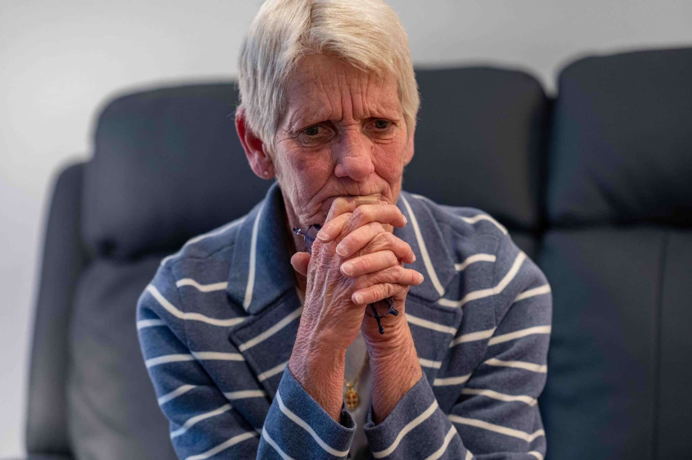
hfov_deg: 14.2
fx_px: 2786
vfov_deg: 9.5
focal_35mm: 145
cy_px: 230
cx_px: 346
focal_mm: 145
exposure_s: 1/160
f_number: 2.8
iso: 3200
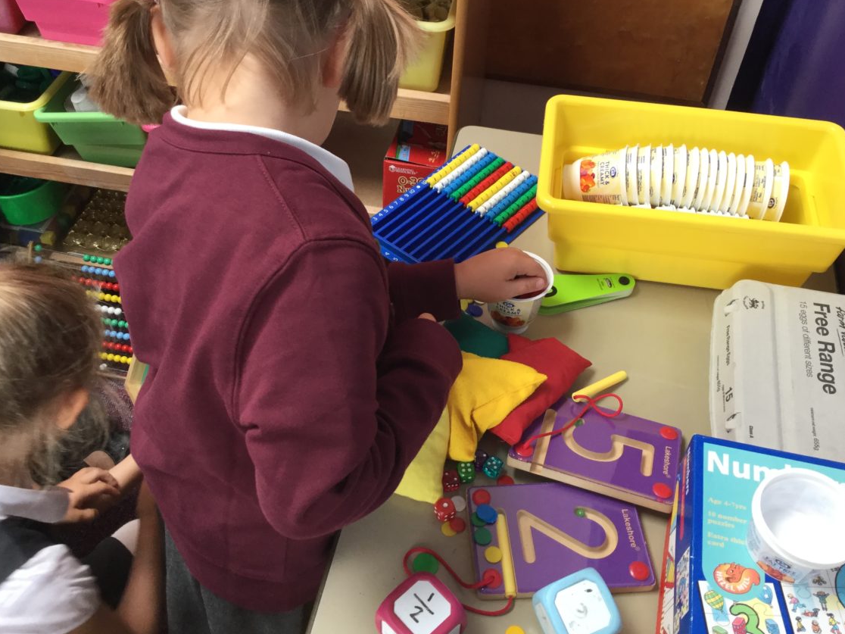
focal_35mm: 35
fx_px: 854
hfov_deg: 52.6
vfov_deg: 40.7
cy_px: 301
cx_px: 413
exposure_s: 1/33
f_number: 2.4
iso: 64
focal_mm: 3.3
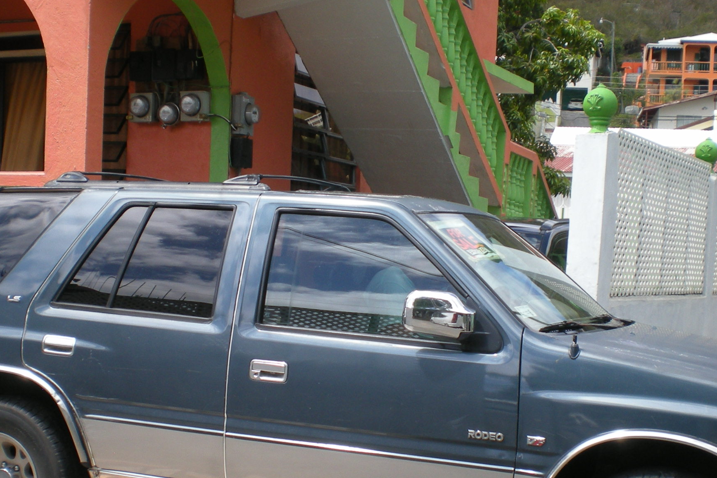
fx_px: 1175
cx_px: 349
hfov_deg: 33.9
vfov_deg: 22.8
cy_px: 360
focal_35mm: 59
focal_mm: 6.3
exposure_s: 1/206
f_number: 4.6
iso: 64
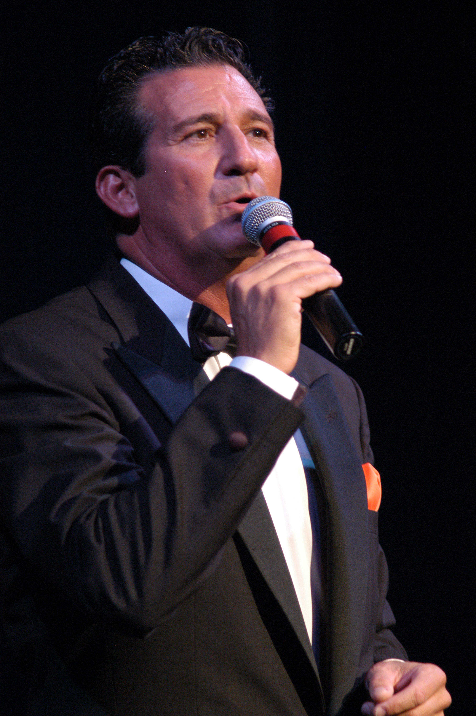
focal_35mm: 450
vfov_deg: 4.6
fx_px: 8941
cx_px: 238
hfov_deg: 3.0
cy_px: 358
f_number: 4
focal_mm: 300
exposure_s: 1/60
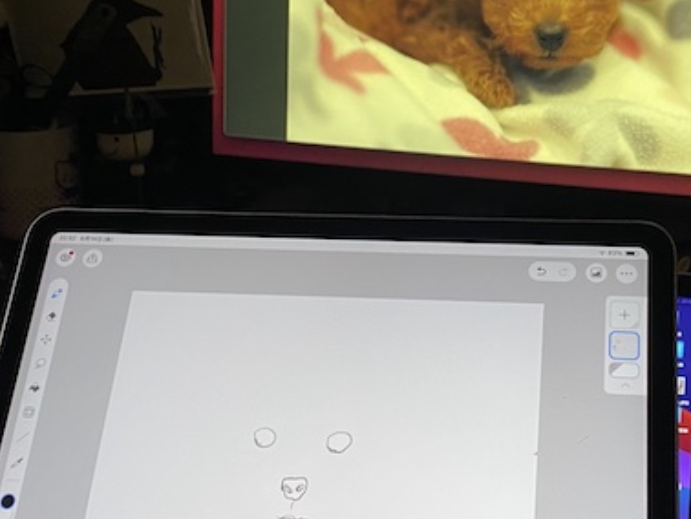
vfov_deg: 26.6
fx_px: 1099
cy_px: 261
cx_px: 461
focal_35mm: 55
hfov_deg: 34.6
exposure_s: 1/50
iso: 160
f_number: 1.8
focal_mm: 4.25
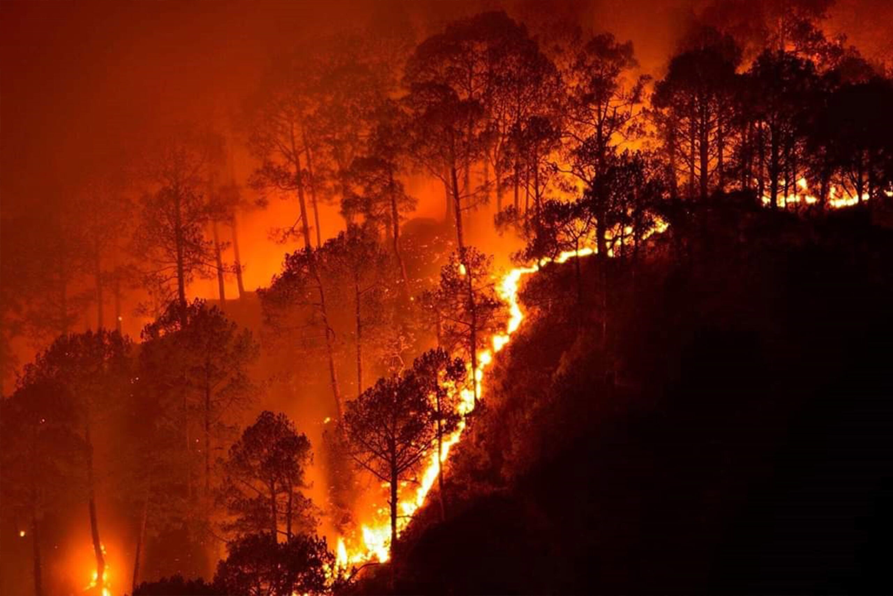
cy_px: 298
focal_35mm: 105
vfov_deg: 13.0
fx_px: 2605
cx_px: 446
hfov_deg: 19.5
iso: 400
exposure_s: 1/250
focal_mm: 70
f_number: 8
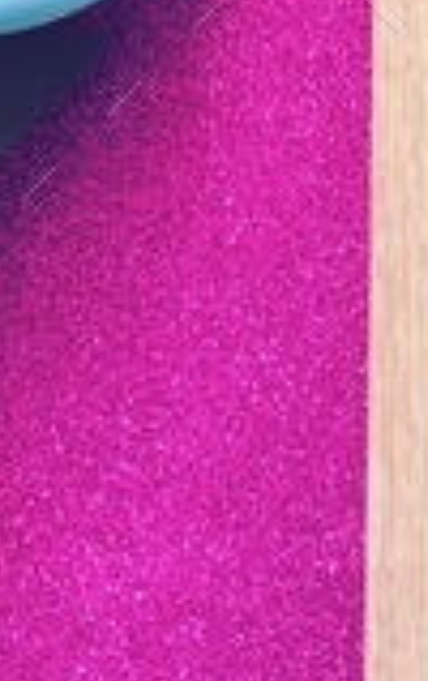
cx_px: 916
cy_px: 233
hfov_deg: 10.7
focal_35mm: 110
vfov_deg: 18.9
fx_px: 2044
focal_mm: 3.99
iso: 100
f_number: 1.8
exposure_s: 1/15
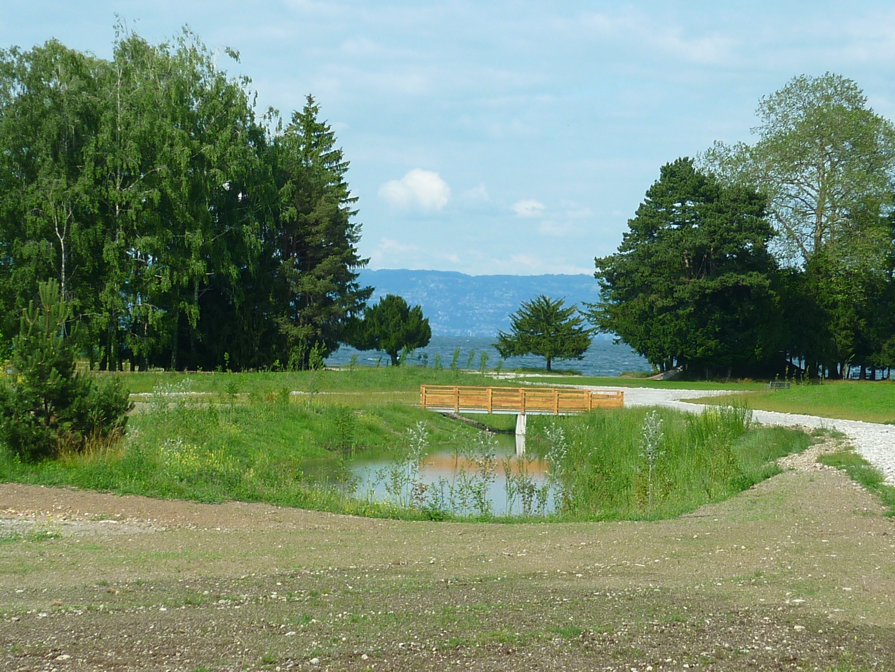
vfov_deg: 14.0
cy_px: 336
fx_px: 2741
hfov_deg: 18.5
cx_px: 448
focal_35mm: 106
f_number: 3.6
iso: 80
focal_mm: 9.9
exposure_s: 1/800
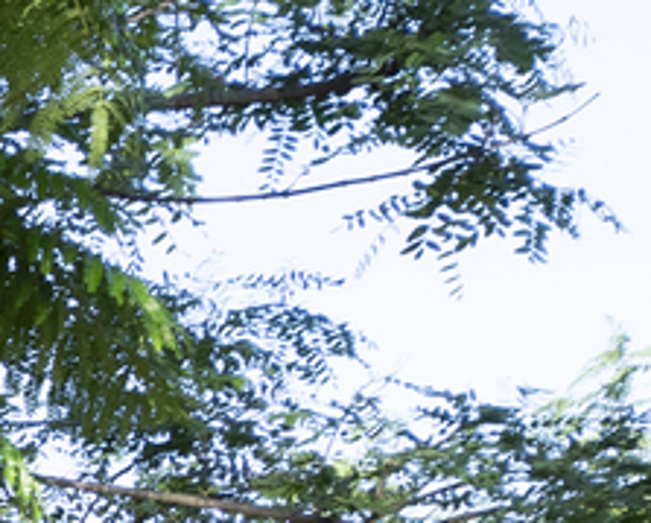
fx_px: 3646
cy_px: 1213
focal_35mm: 189
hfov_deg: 8.3
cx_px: -1425
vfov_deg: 7.7
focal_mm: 20
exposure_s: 1/250
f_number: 5.6
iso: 200
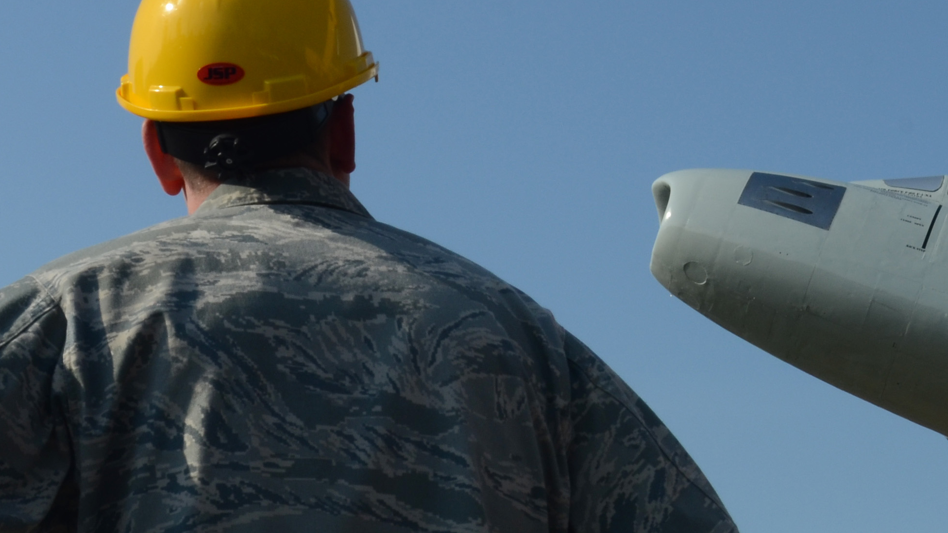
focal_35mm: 95
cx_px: 881
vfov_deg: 12.7
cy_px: 229
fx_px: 2388
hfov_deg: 21.9
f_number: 18
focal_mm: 24
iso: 200
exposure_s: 1/200
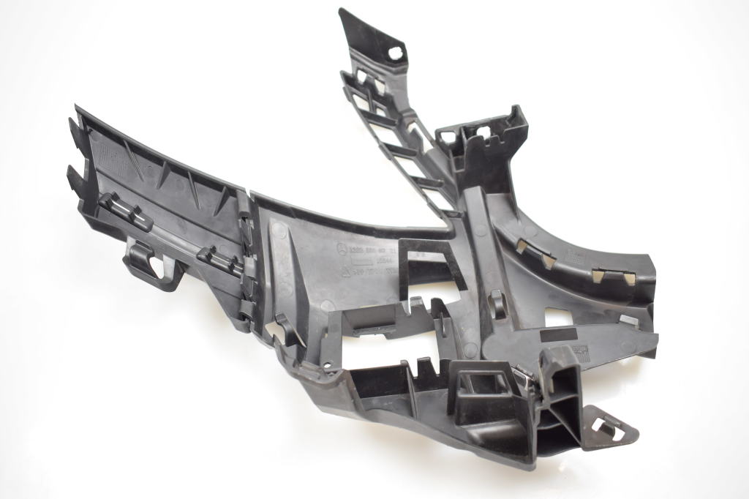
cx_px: 374
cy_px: 250
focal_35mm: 33
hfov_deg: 57.2
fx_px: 686
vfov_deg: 39.9
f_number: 3.8
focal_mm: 22
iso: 250
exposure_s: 1/30
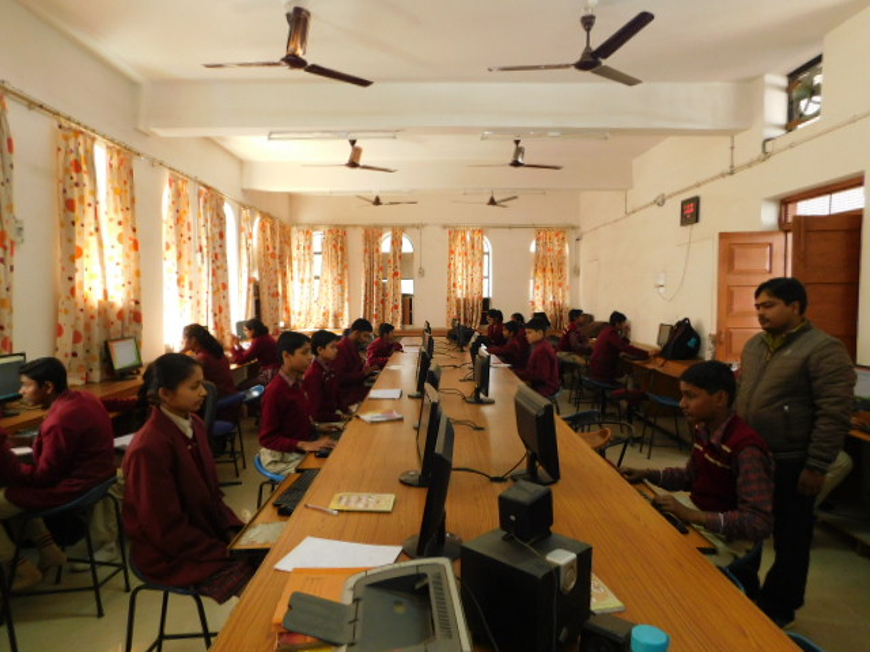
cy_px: 326
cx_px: 435
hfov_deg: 73.9
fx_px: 578
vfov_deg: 58.9
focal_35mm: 23
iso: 250
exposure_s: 1/30
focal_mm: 4
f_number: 3
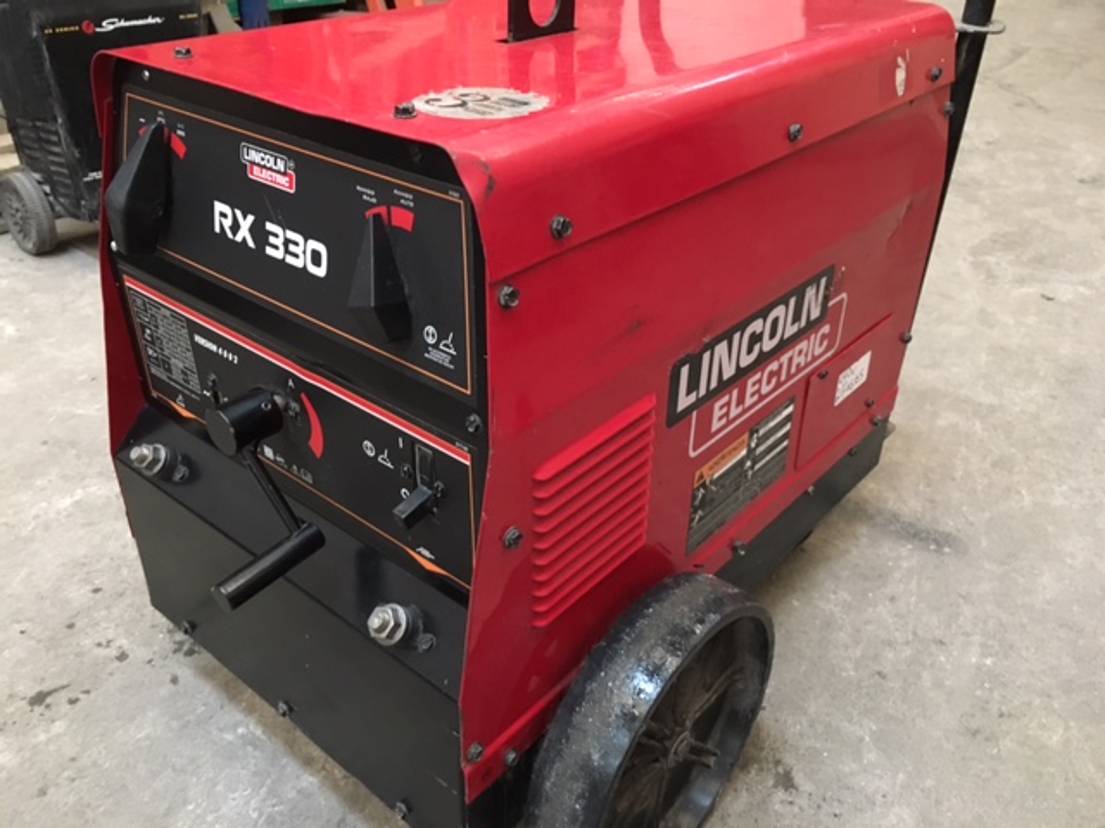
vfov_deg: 48.2
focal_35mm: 29
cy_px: 414
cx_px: 552
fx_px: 926
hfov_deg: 61.7
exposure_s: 1/15
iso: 400
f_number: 2.2
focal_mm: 4.15
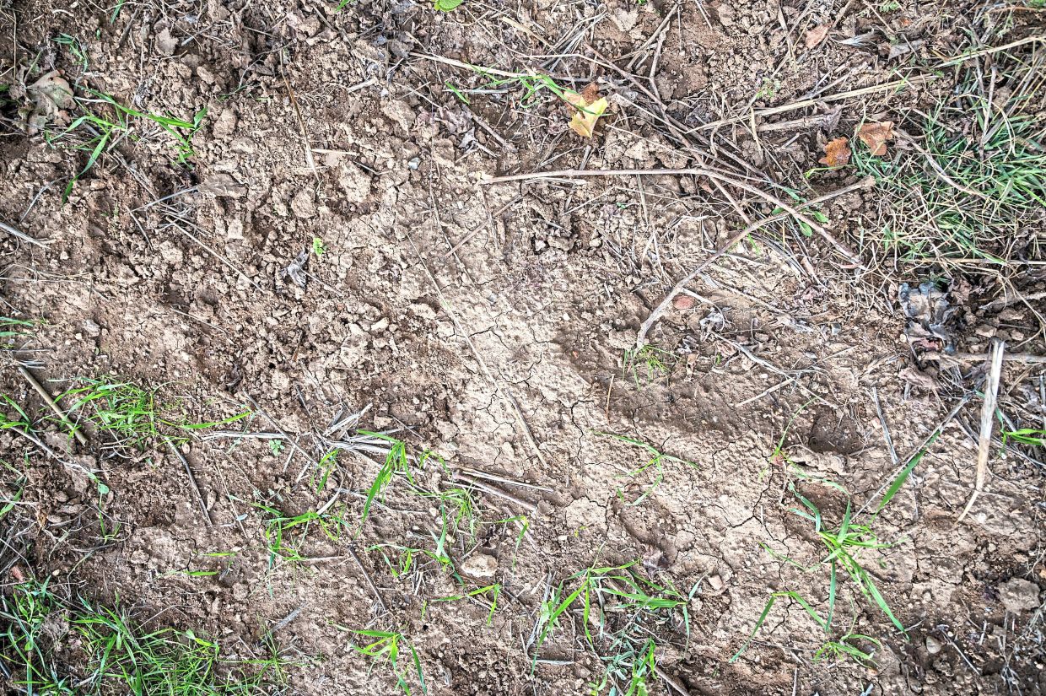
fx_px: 697
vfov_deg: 53.1
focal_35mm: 24
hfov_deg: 73.8
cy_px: 348
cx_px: 523
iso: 125
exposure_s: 1/640
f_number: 2.8
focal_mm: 24
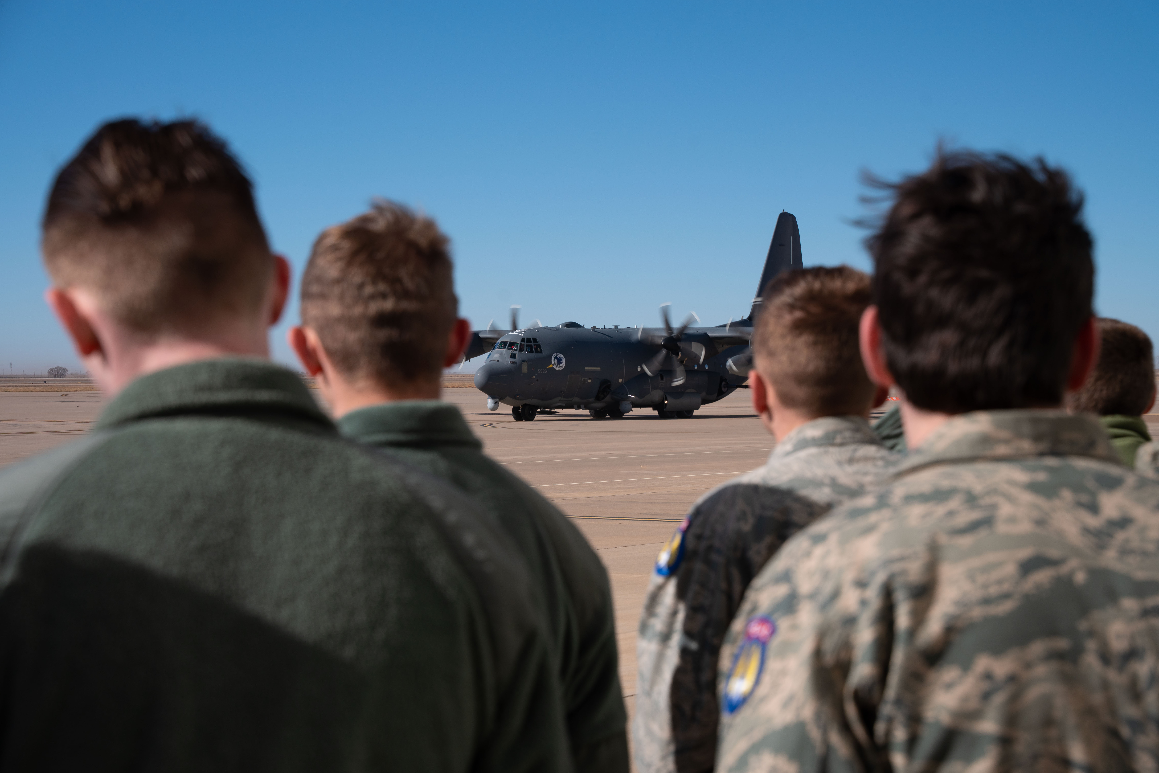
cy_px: 386
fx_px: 2147
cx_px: 580
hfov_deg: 30.2
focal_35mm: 67
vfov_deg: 20.4
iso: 125
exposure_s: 1/320
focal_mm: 66.7
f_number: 7.1
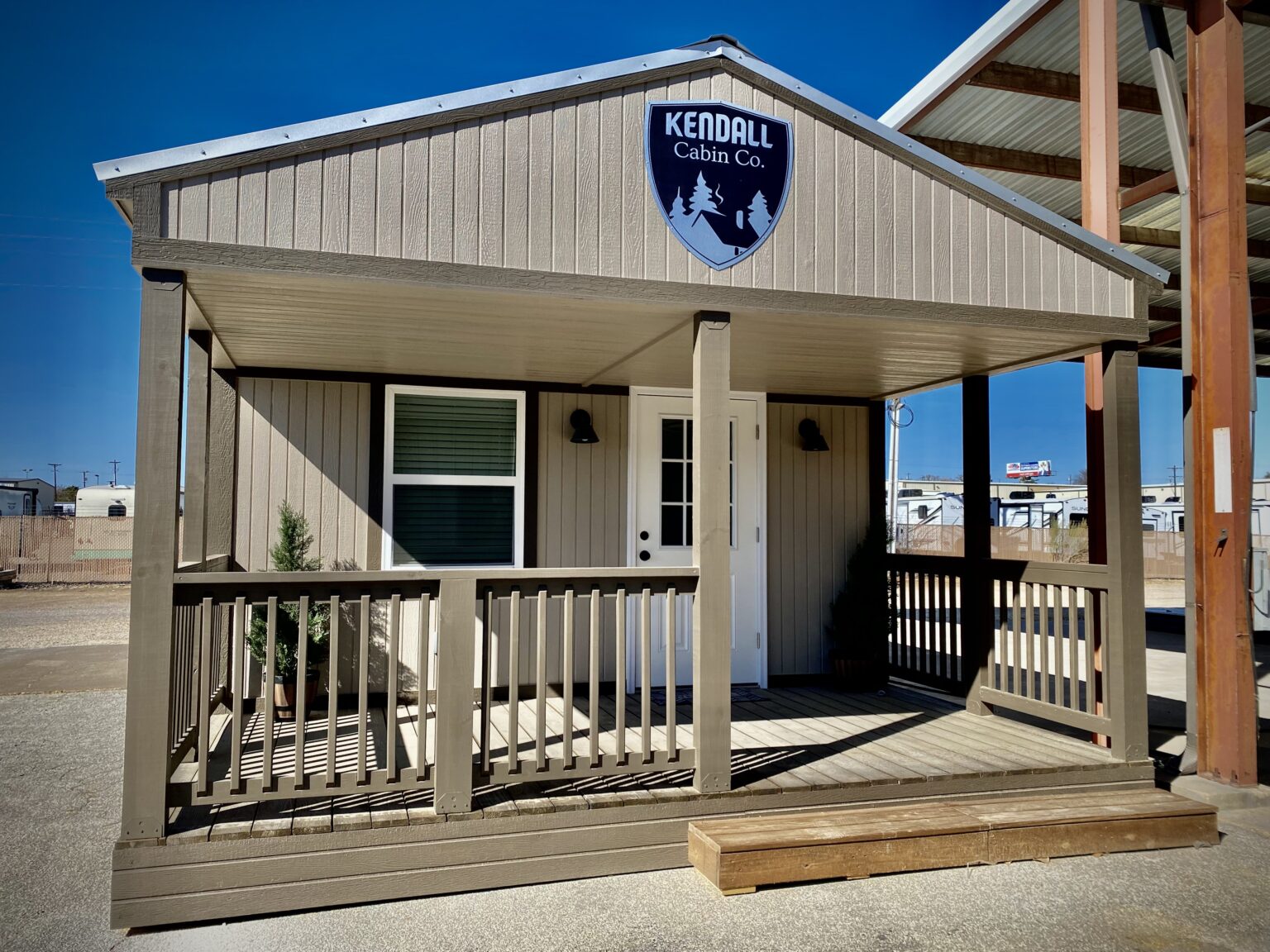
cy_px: 476
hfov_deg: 67.3
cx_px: 635
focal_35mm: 26
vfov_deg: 53.1
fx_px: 954
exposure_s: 1/2410
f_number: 1.8
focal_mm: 4.25
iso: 32
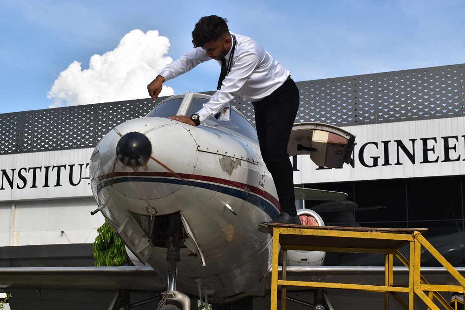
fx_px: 775
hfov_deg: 33.4
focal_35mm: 60
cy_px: 155
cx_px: 232
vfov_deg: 22.6
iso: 100
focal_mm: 40
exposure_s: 1/200
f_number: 11
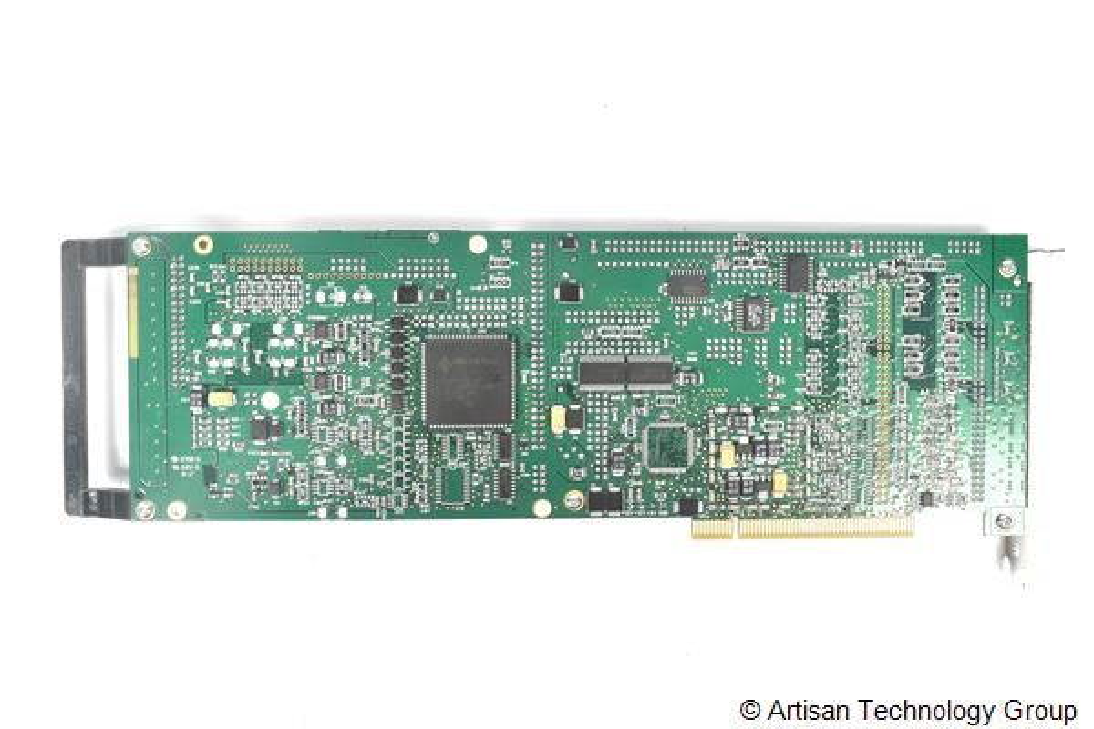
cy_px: 364
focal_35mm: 27
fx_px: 820
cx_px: 547
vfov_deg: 47.9
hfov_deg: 67.4
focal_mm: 18
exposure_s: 1/200
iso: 200
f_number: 13
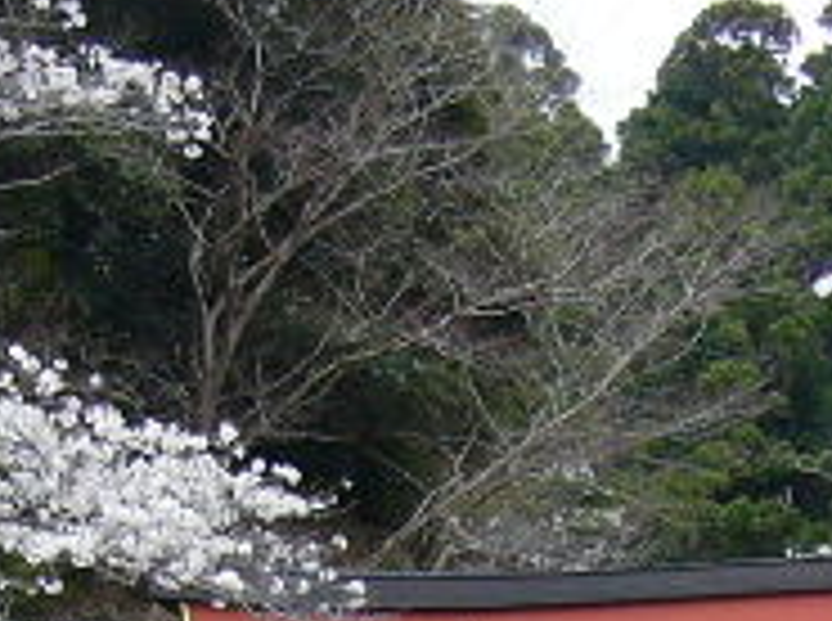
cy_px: 922
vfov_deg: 6.0
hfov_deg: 8.1
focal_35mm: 244
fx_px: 5853
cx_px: 890
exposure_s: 1/160
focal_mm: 7.5
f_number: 3.2
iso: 80
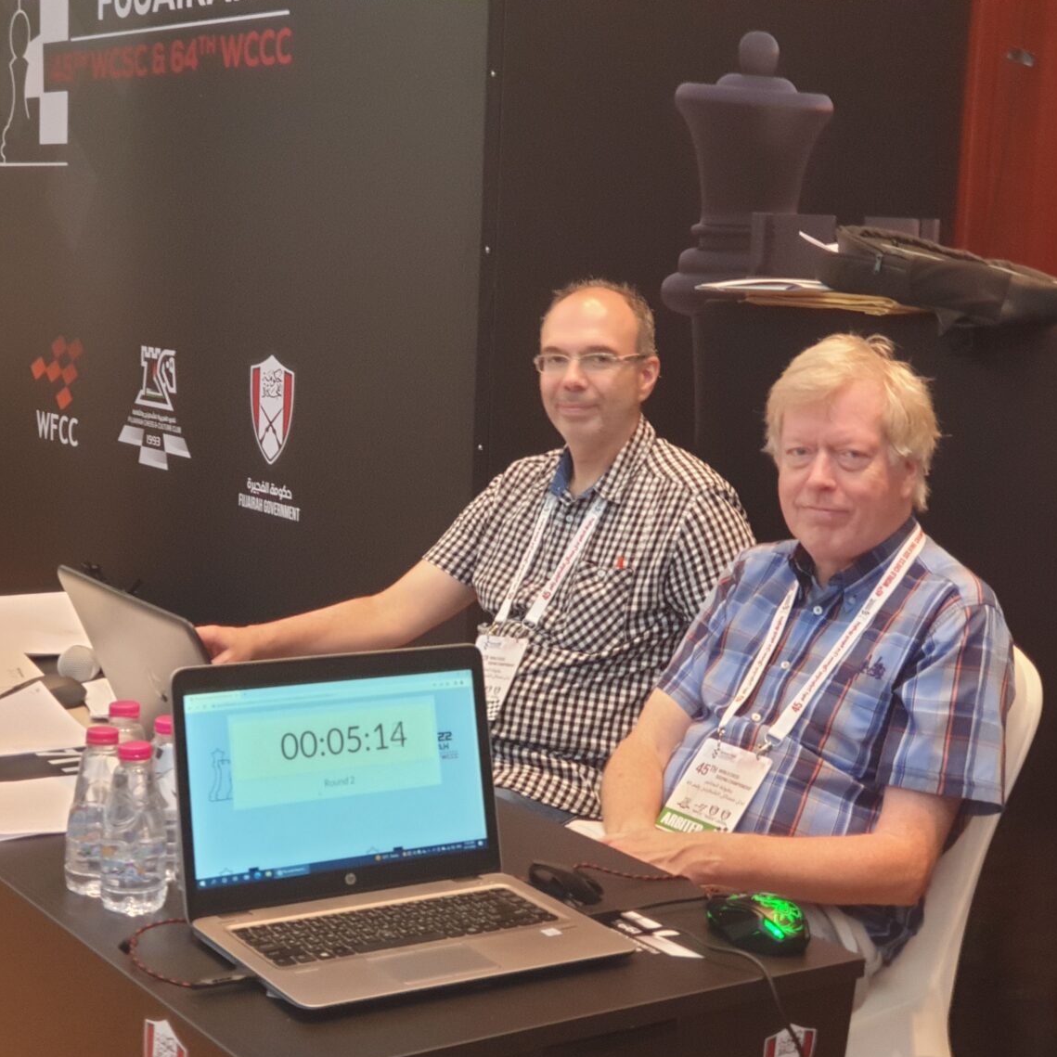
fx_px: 2142
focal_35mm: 62
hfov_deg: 27.7
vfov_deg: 27.7
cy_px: 532
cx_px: 445
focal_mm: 6
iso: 200
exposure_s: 1/17
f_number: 2.4
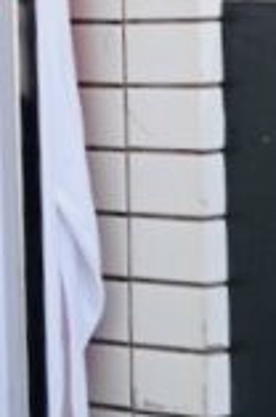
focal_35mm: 294
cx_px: 510
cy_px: -659
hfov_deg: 4.6
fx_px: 3396
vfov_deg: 6.6
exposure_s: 1/100
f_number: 2
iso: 180
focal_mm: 40
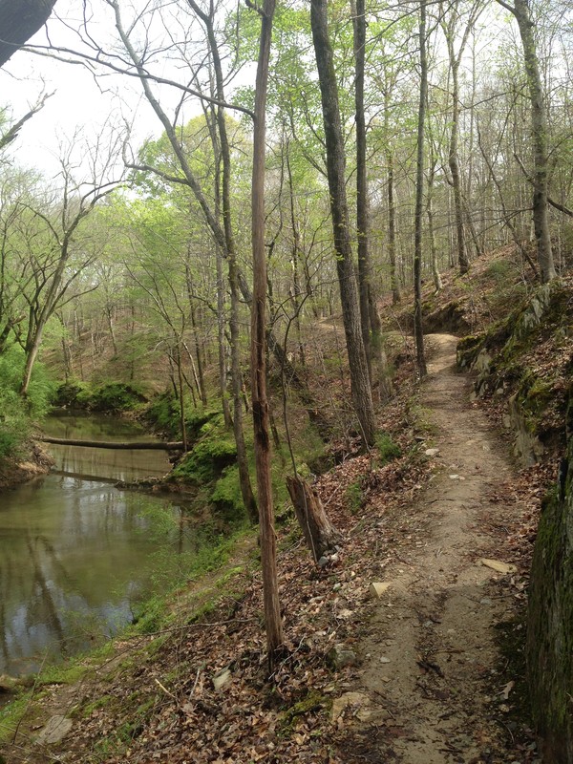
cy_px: 382
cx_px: 286
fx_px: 728
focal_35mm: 33
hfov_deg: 42.9
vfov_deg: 55.4
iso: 50
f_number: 2.4
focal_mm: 4.12
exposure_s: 1/630
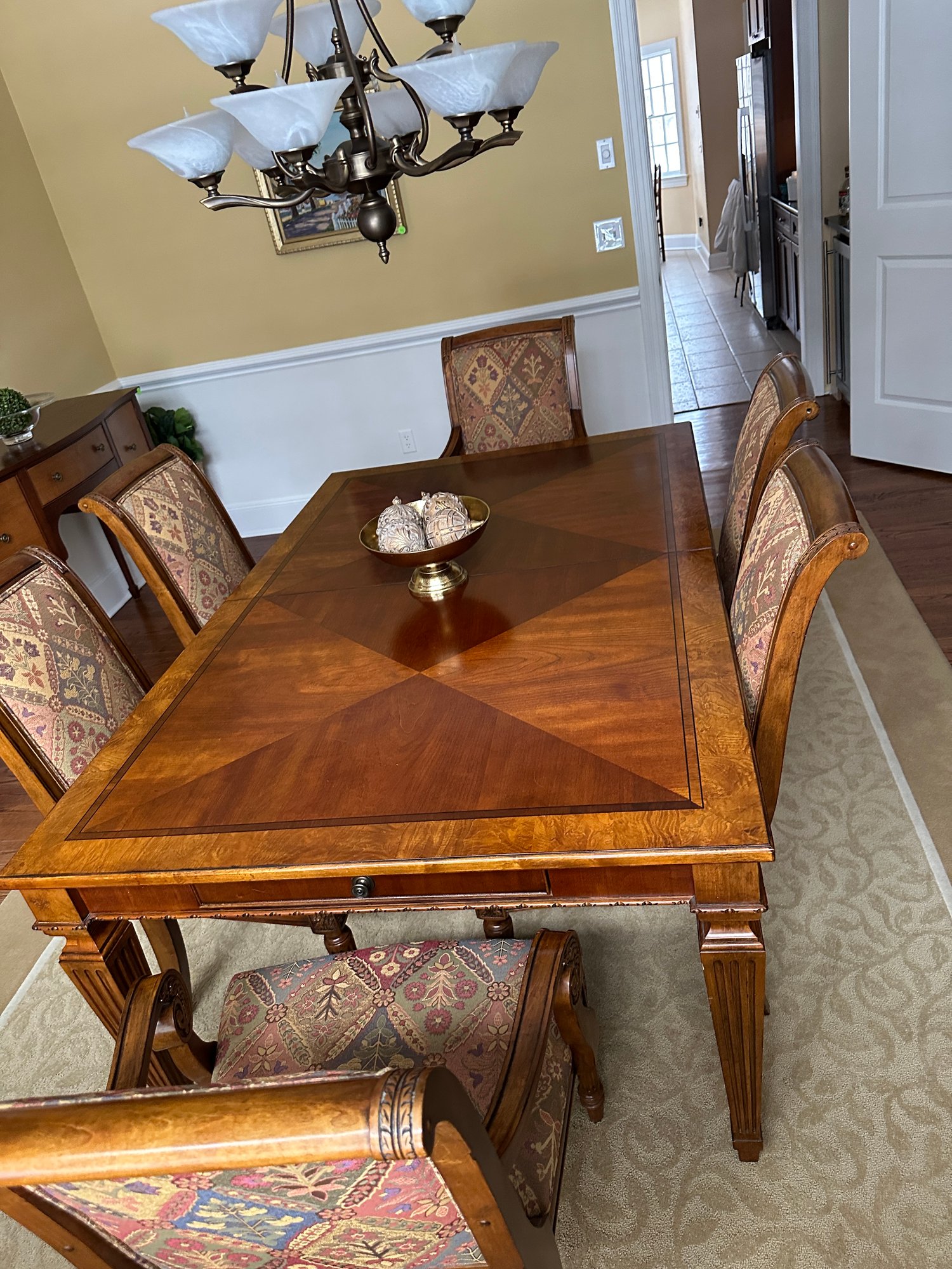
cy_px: 634
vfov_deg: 71.6
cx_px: 476
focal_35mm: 24
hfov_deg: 56.8
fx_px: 880
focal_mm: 6.86
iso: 500
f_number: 1.78
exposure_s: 1/60
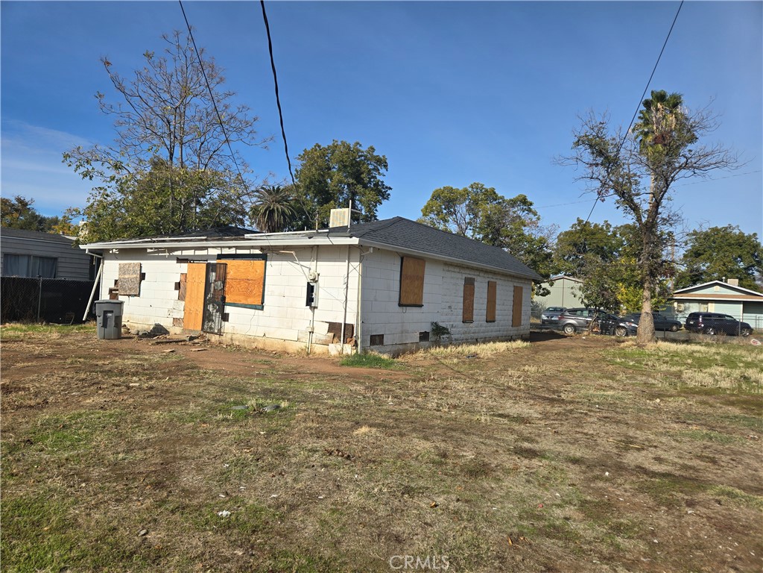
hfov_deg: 73.9
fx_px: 507
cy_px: 286
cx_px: 382
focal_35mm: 23
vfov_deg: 58.9
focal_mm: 5.4
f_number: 1.8
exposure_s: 1/2308
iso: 25
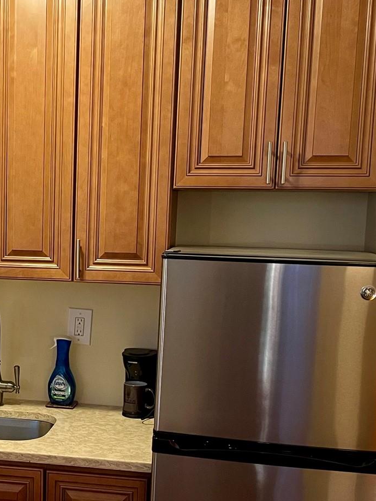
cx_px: 46
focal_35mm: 58
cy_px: 318
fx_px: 840
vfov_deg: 33.0
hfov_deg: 24.6
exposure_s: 1/60
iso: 200
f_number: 1.6
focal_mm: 4.2
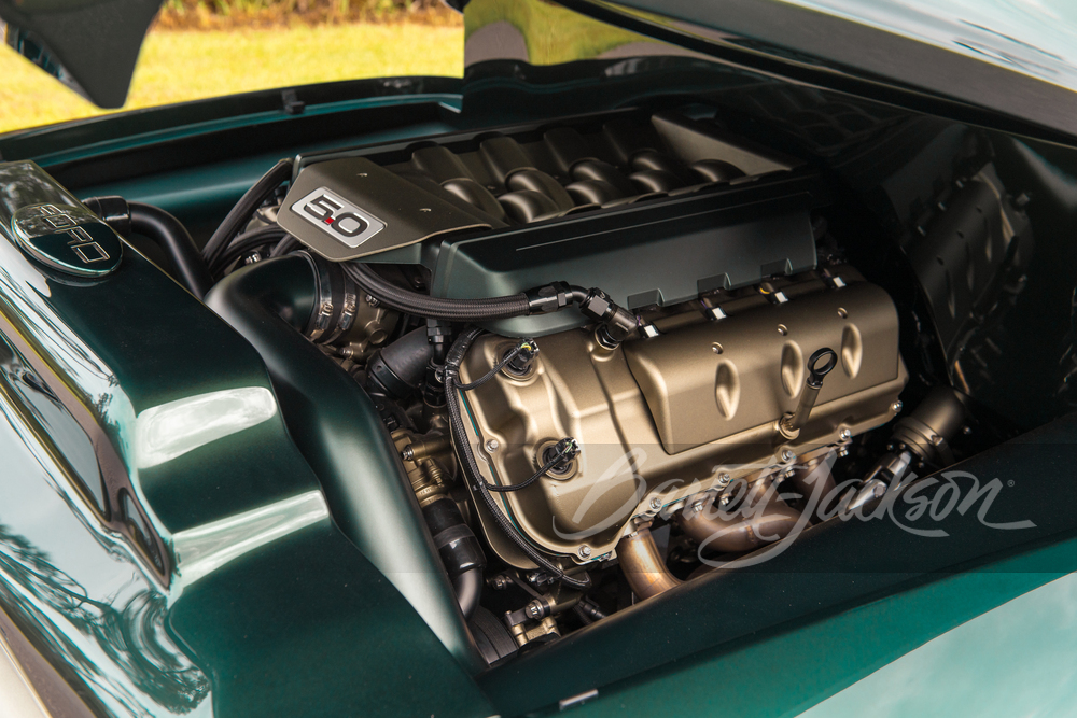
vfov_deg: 33.4
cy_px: 359
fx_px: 1197
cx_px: 538
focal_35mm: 40
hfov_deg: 48.5
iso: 400
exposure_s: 1/125
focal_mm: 40
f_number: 5.6
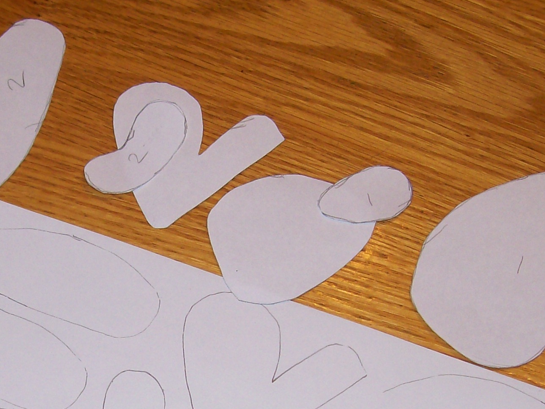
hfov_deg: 22.4
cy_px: 414
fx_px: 1354
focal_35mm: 86
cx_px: 101
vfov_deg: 16.8
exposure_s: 1/64
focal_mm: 6
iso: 80
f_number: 2.7
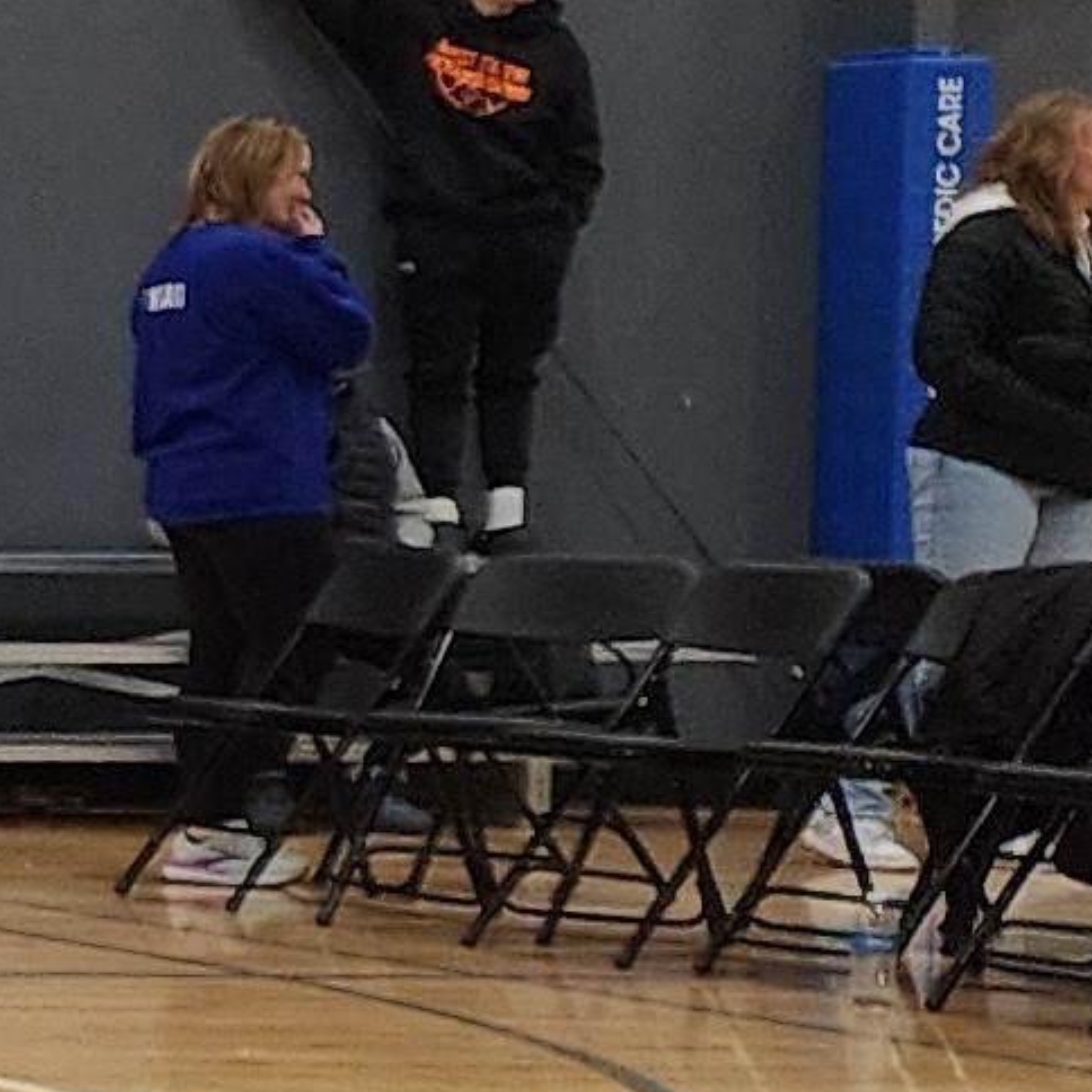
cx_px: -3188
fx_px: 5996
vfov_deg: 10.4
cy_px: 747
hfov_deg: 7.5
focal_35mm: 168
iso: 200
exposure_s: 1/120
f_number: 1.8
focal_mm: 6.4
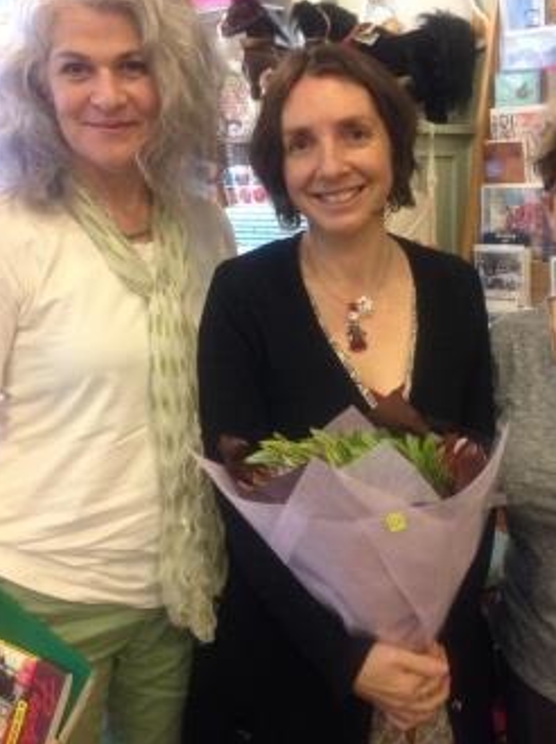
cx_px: 344
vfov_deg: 42.1
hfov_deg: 32.0
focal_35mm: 45
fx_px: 966
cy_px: 351
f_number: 2.4
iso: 320
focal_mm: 4.12
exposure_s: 1/20
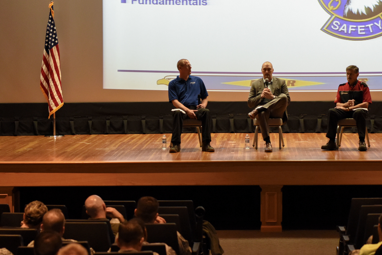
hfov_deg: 14.8
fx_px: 1465
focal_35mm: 138
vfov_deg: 9.9
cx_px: 270
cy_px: 110
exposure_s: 1/80
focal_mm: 70
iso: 3200
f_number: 2.8
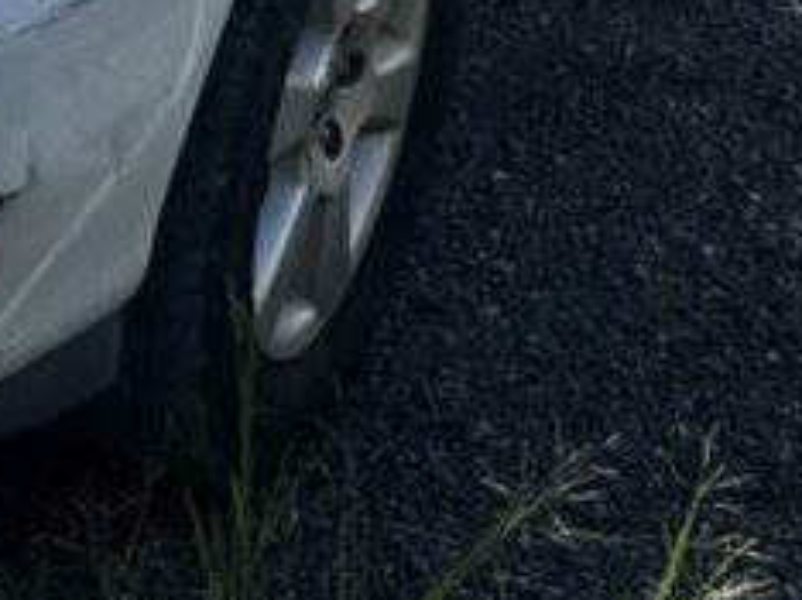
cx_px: -216
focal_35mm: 89
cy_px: -405
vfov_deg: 14.9
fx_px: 2060
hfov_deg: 20.3
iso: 50
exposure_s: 1/8403
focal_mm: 5.1
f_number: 1.6
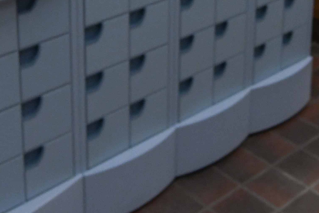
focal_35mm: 76
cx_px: 169
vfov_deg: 16.4
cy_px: -103
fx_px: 673
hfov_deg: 26.6
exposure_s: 1/200
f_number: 4.5
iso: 1000
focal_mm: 14
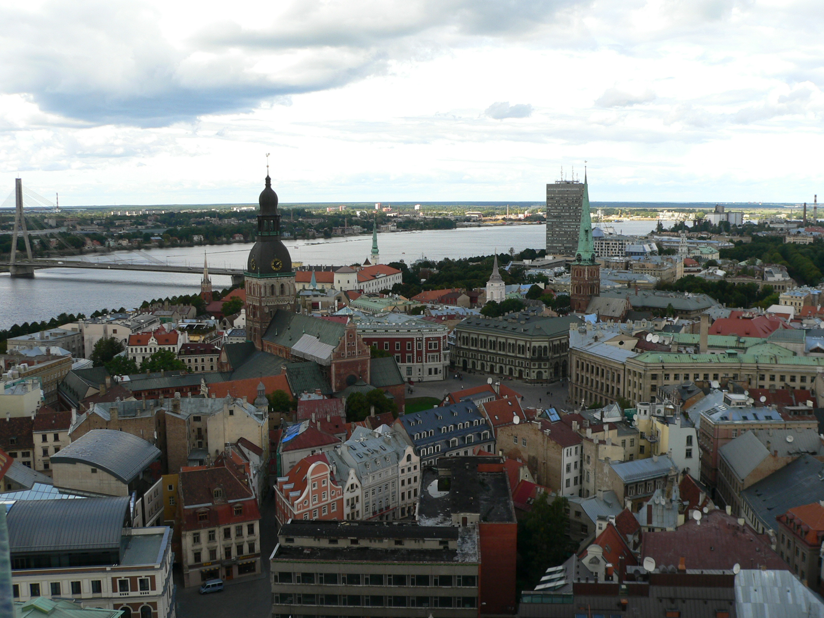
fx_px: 857
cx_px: 412
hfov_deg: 51.4
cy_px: 309
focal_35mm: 36
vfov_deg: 39.7
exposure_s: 1/250
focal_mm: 6
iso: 80
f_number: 4
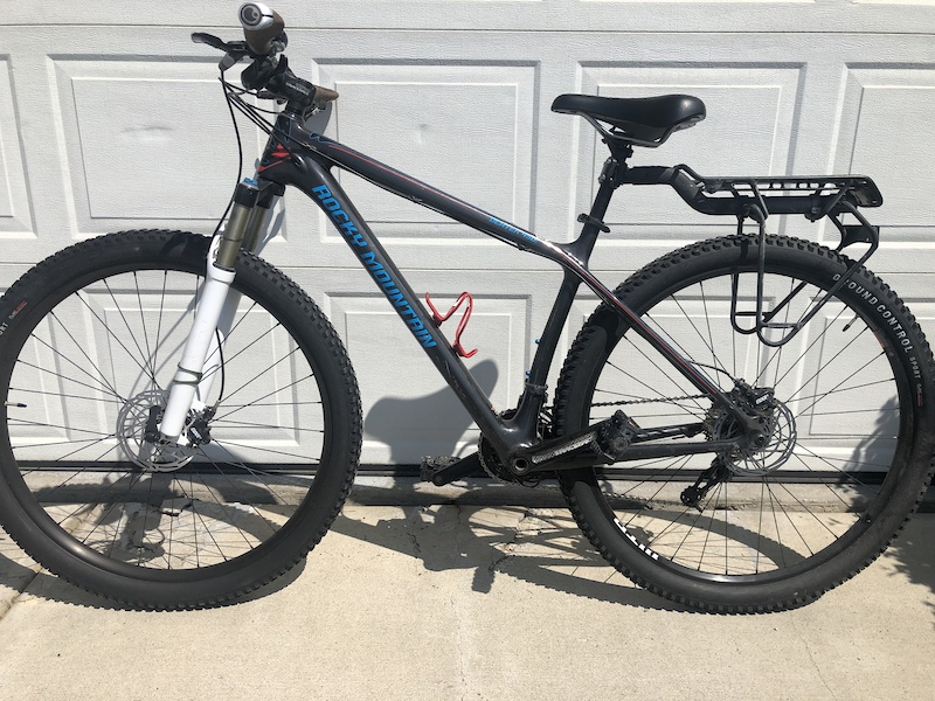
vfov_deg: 49.7
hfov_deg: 63.4
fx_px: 756
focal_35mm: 28
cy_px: 350
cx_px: 468
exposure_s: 1/3745
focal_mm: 4
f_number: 1.8
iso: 20
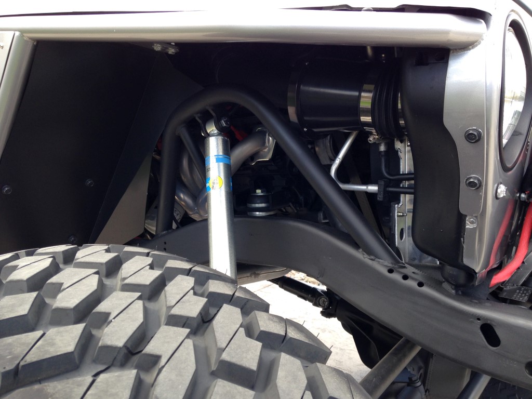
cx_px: 266
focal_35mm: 33
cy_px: 200
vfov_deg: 42.9
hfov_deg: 55.4
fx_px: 507
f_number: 2.4
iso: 50
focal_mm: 4.12
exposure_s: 1/136
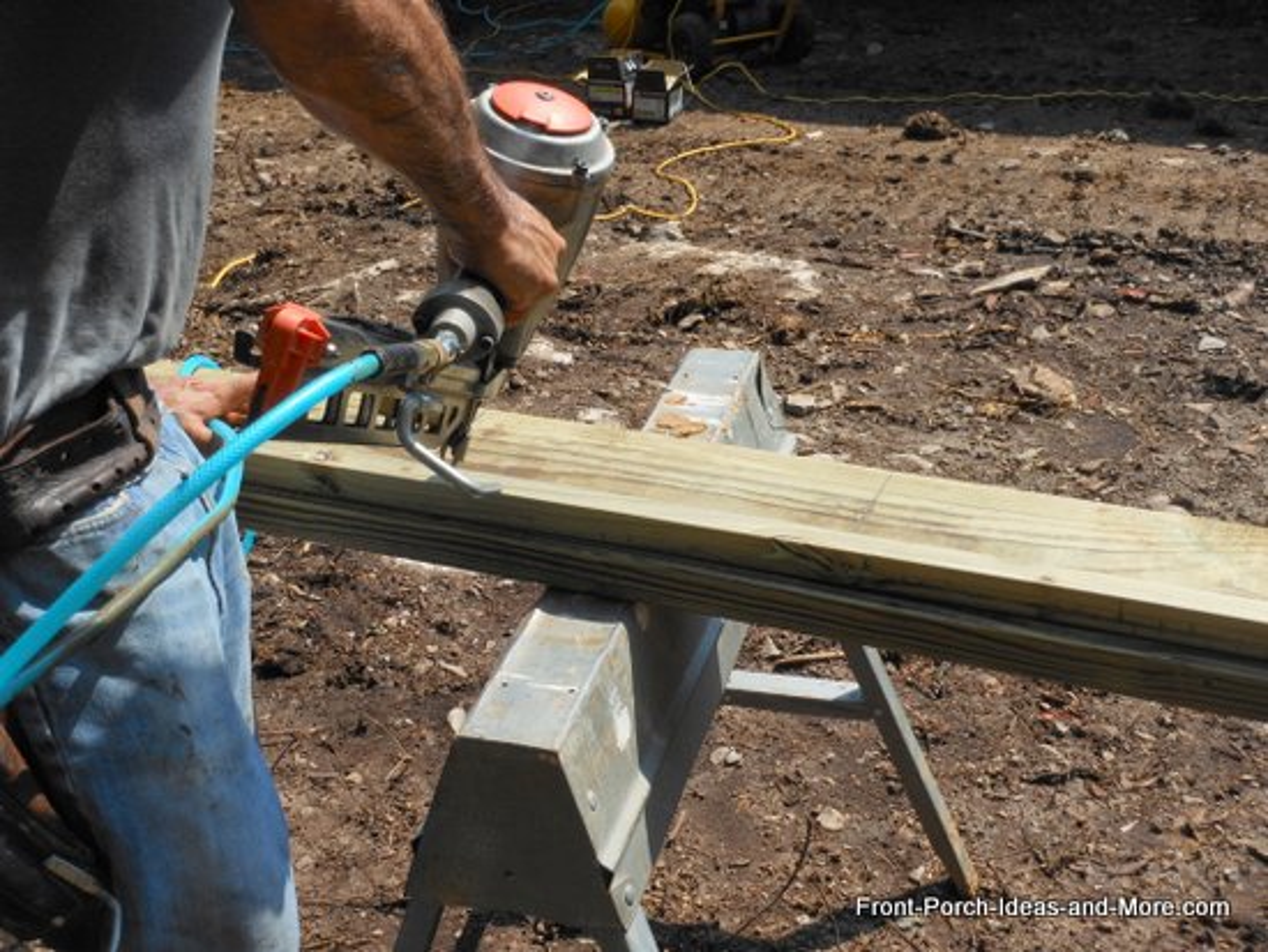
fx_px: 1649
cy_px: 476
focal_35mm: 45
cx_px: 634
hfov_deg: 42.1
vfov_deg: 32.2
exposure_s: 1/400
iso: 80
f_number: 4.6
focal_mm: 8.1
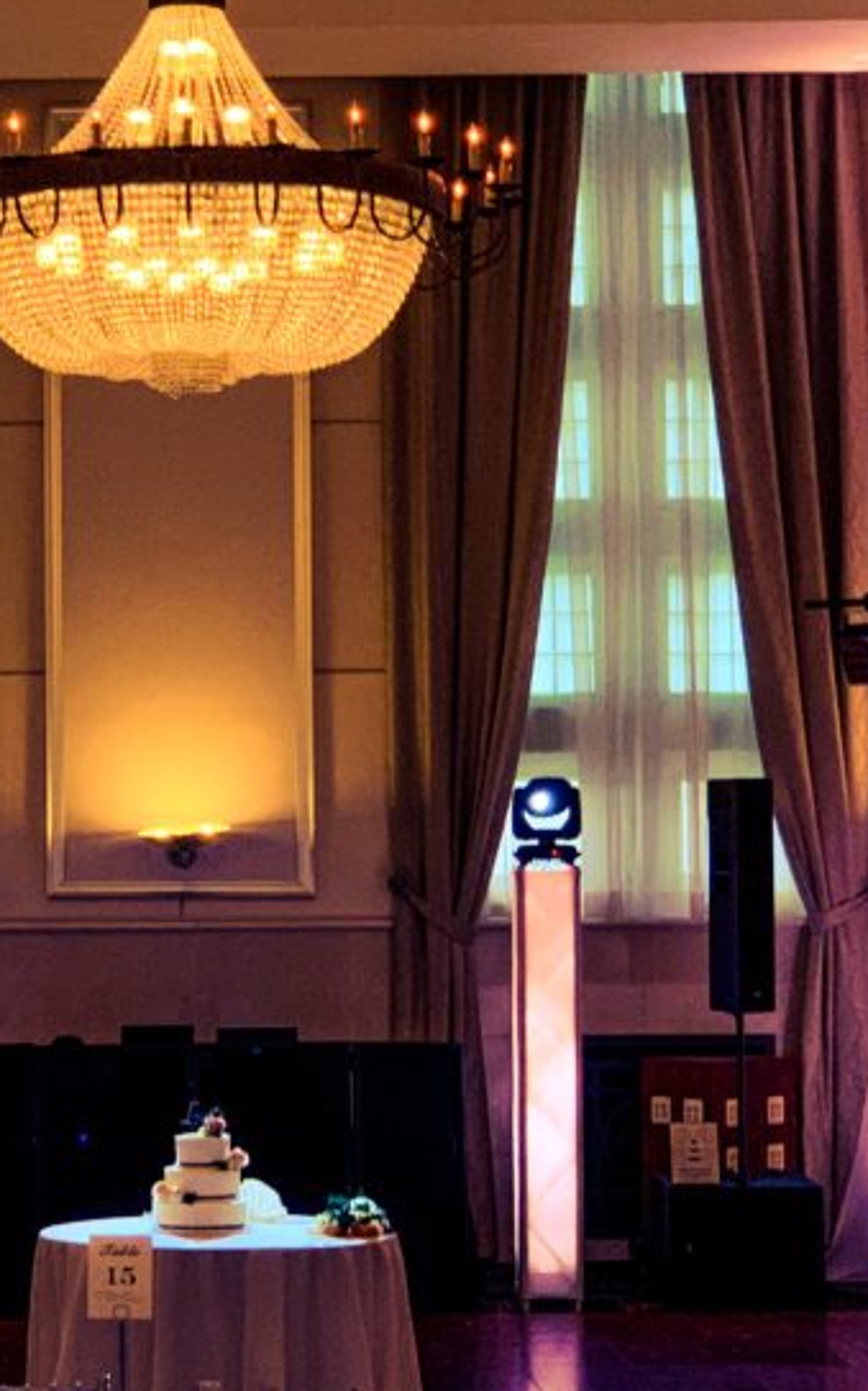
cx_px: 179
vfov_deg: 20.0
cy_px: 687
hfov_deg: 12.5
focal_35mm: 104
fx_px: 3939
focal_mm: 6
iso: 400
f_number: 2.4
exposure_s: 1/40
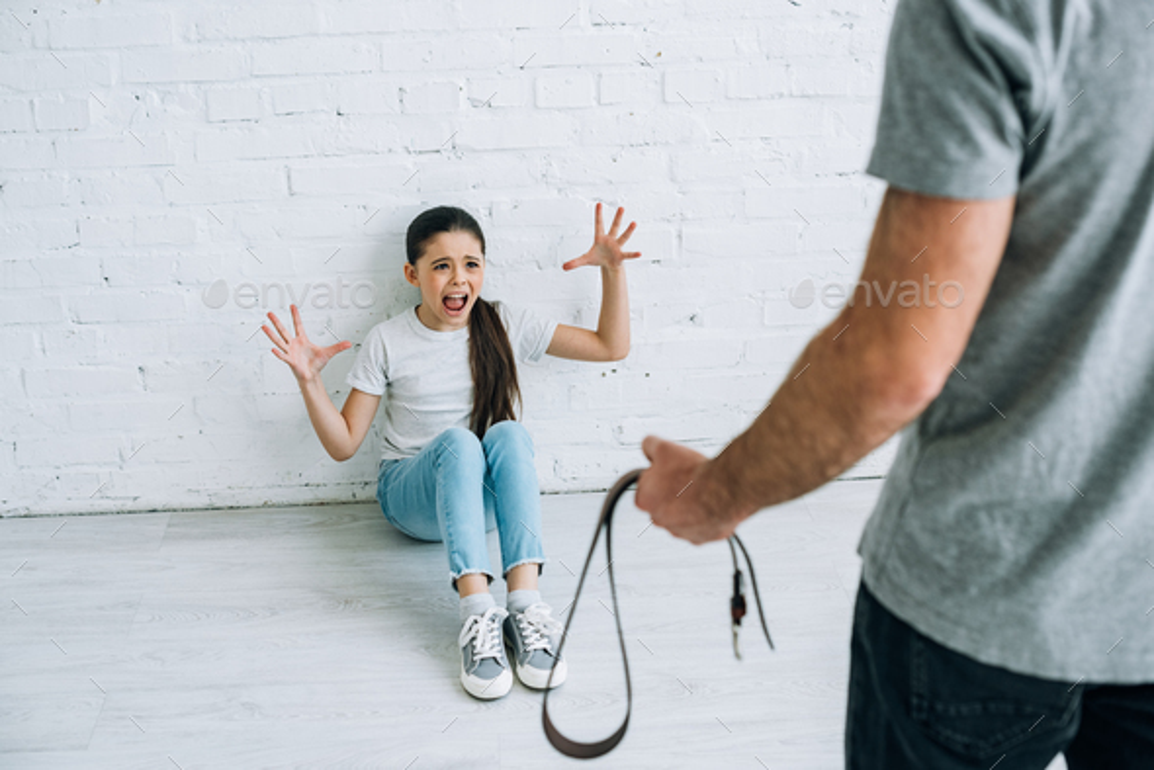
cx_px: 577
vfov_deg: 27.0
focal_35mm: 50
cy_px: 385
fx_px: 1603
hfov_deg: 39.6
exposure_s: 1/160
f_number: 4
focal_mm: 50
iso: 320
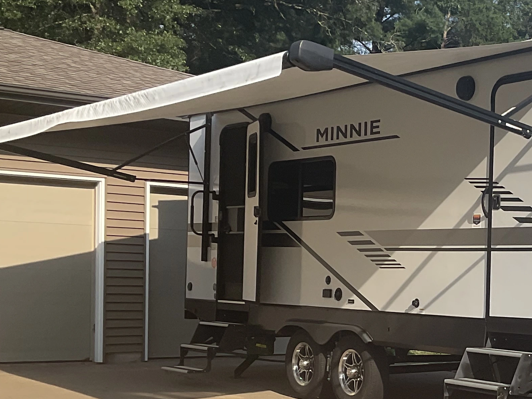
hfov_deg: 25.1
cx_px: 529
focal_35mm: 74
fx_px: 1137
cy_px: 289
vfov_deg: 19.8
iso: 16
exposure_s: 1/1412
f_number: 1.8
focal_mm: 3
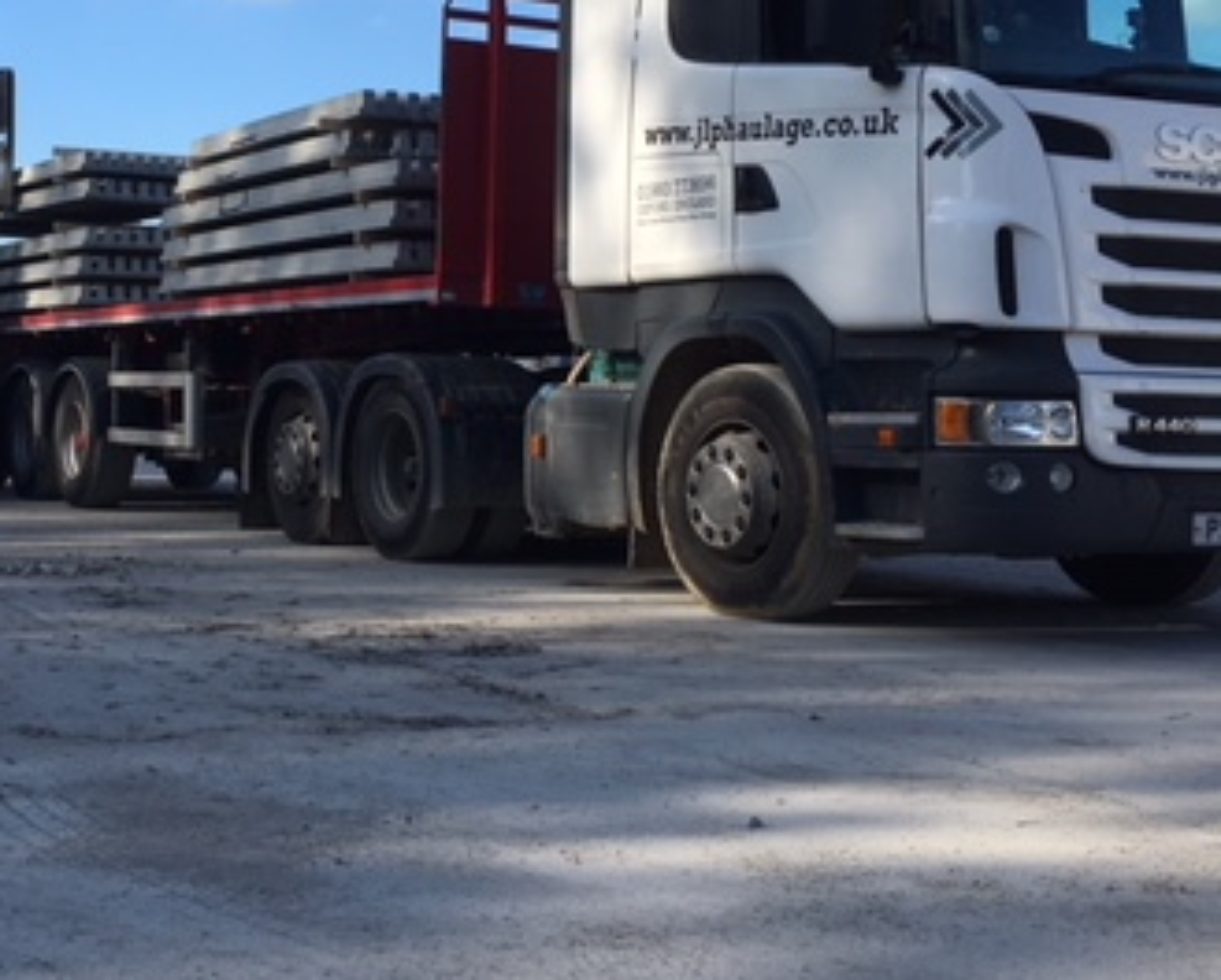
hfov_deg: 33.7
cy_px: 223
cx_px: 367
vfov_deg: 27.2
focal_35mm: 55
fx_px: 1990
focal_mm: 4.15
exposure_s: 1/1131
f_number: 2.2
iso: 25
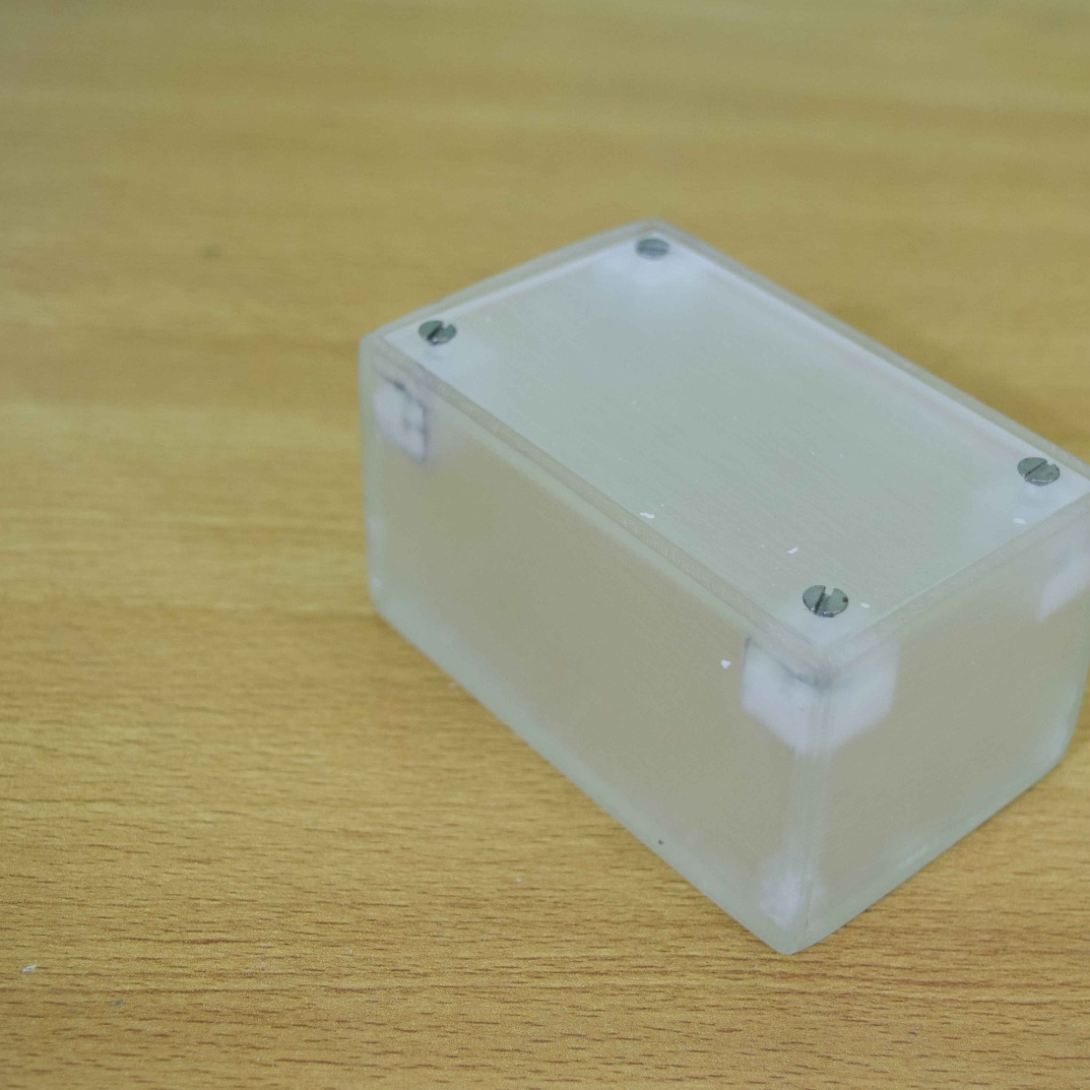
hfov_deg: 28.7
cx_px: 676
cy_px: 546
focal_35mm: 60
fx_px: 2125
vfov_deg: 28.8
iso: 800
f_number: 4.2
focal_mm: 31
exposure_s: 1/10
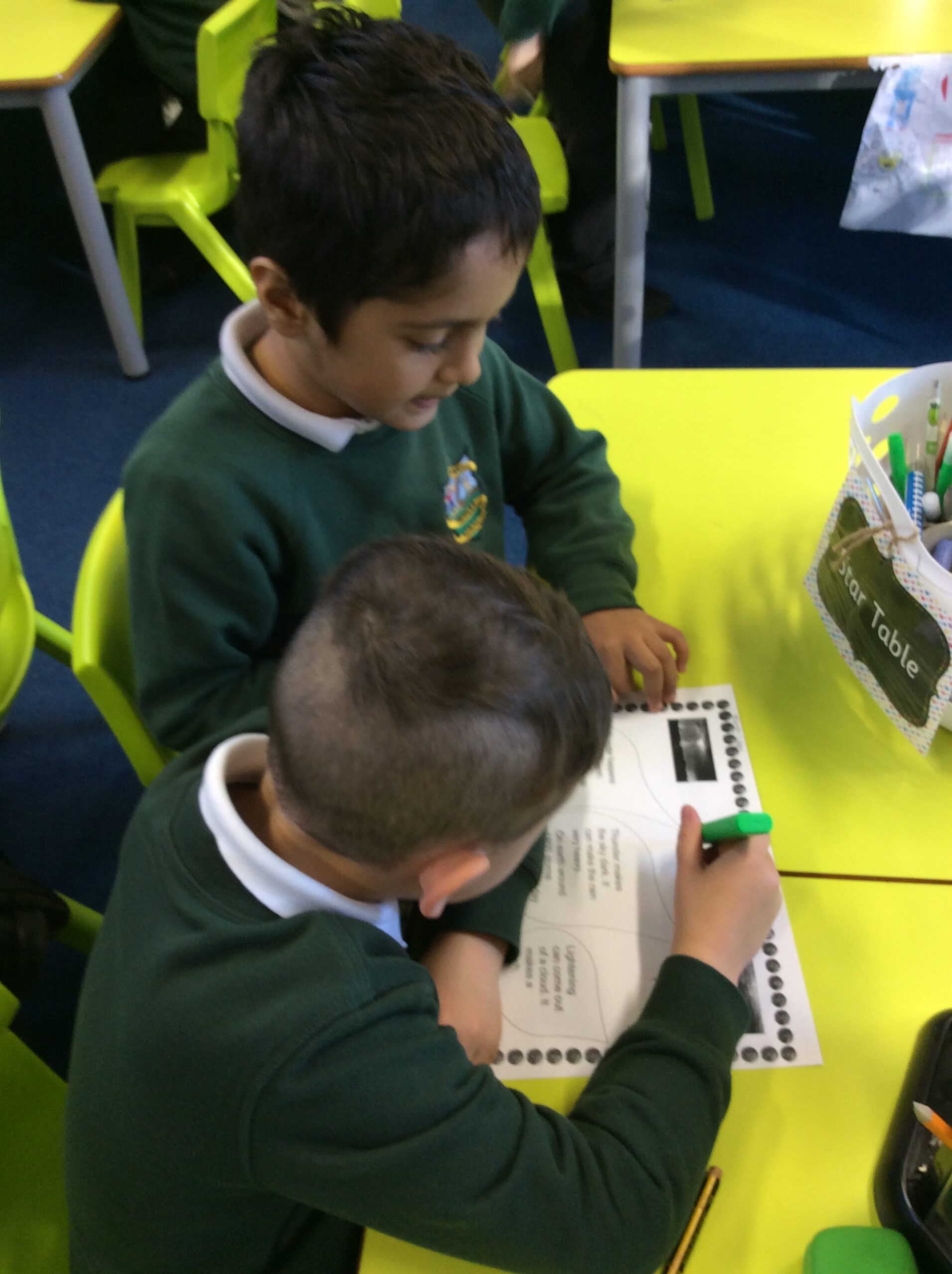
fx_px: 1177
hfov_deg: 44.1
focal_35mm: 32
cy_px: 637
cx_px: 476
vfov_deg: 56.9
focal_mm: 3.3
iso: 50
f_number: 2.4
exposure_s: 1/25
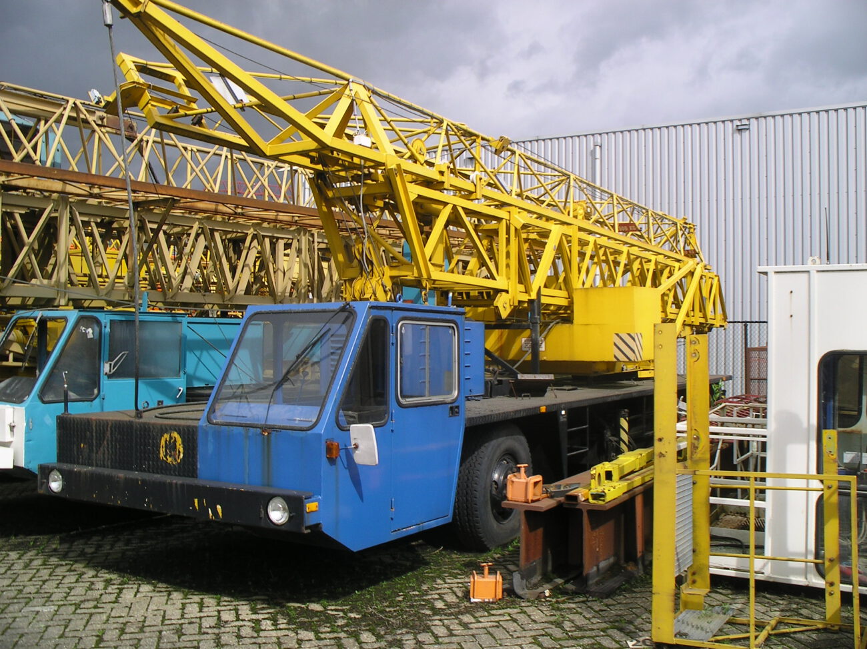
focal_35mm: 37
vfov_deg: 38.6
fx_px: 926
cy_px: 324
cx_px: 434
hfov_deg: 50.2
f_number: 5.6
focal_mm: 7.8
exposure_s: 1/443
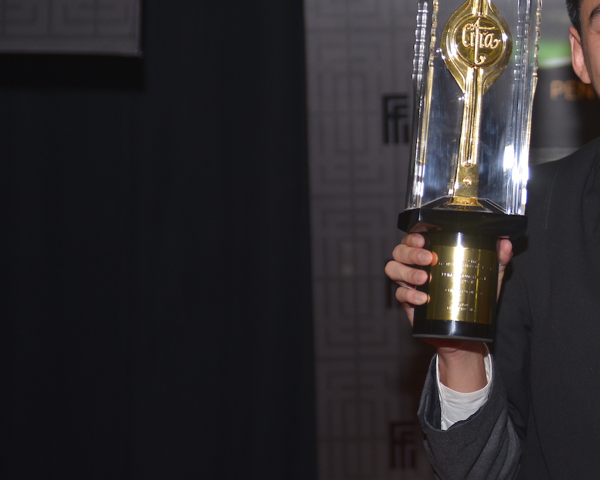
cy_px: 130
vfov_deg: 12.8
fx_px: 2131
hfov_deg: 15.6
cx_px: 637
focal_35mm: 120
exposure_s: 1/320
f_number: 2.8
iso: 800
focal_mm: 60
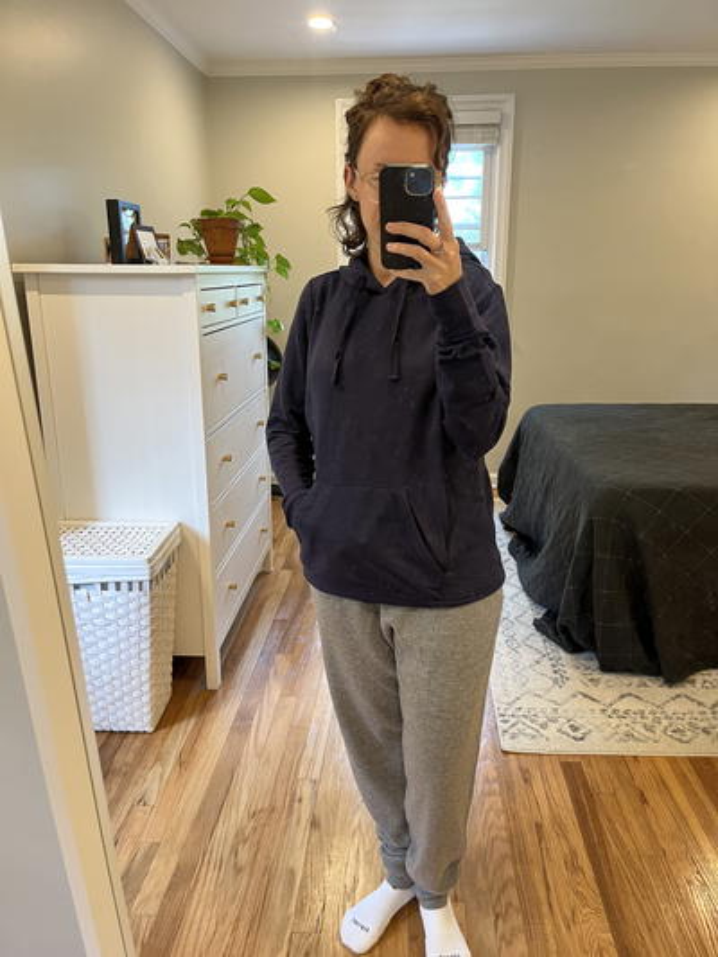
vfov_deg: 67.3
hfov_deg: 53.1
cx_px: 359
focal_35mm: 26
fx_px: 719
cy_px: 478
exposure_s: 1/60
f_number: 1.6
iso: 160
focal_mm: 5.1
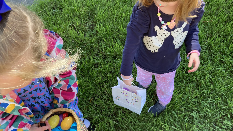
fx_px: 192
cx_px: 115
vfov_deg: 37.4
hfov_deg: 62.6
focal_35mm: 31
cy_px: 87
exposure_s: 1/179
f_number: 1.8
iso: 20
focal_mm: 3.99
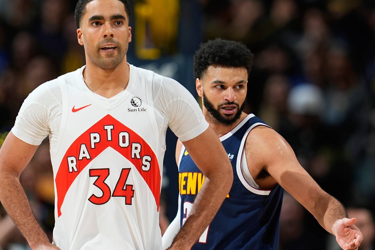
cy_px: 135
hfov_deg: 3.3
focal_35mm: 616
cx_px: 204
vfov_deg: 2.2
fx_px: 6415
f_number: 3.2
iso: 400
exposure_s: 1/1600
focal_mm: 400
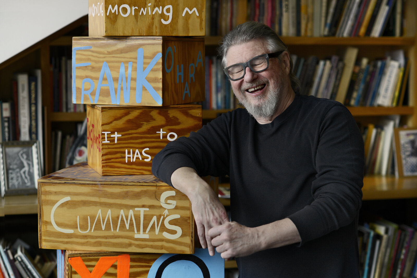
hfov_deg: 23.9
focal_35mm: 85
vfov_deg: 16.1
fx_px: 985
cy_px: 139
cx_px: 208
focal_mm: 85
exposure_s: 1/100
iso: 400
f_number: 3.2
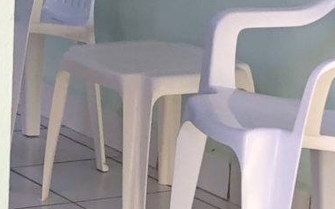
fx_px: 1835
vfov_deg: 6.3
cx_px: -166
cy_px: -207
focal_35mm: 201
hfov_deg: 10.1
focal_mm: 4
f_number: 1.8
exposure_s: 1/120
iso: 32
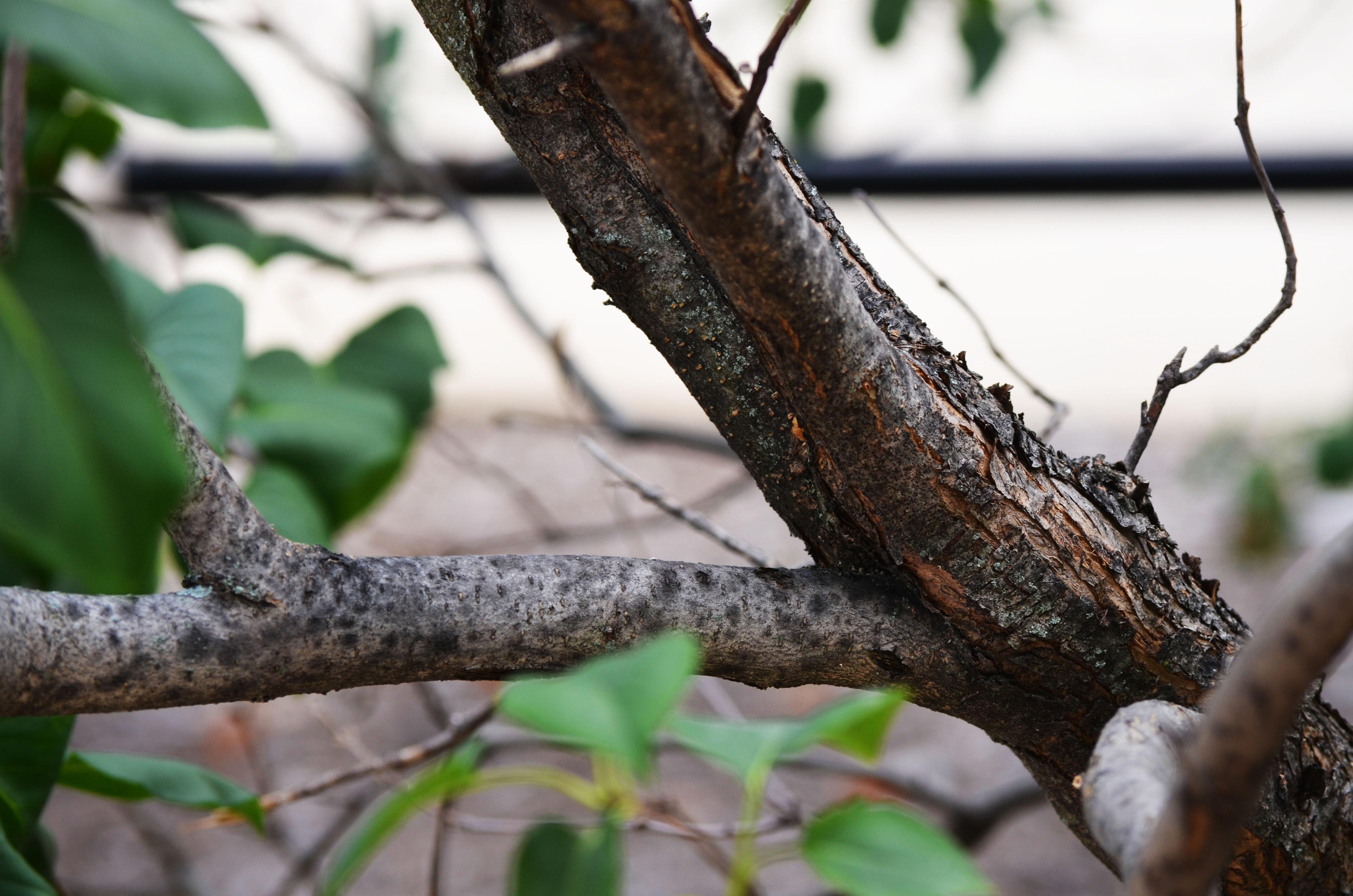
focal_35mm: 183
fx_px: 6864
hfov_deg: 11.3
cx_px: 676
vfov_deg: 7.5
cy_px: 448
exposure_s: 1/200
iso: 200
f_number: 7.1
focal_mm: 122
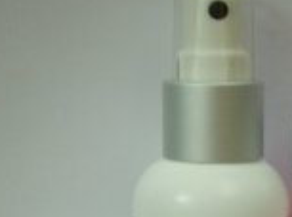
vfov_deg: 14.7
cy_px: 263
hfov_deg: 19.9
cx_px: 265
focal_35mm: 97
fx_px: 816
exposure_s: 1/5.7
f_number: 2.8
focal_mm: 6.2
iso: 200
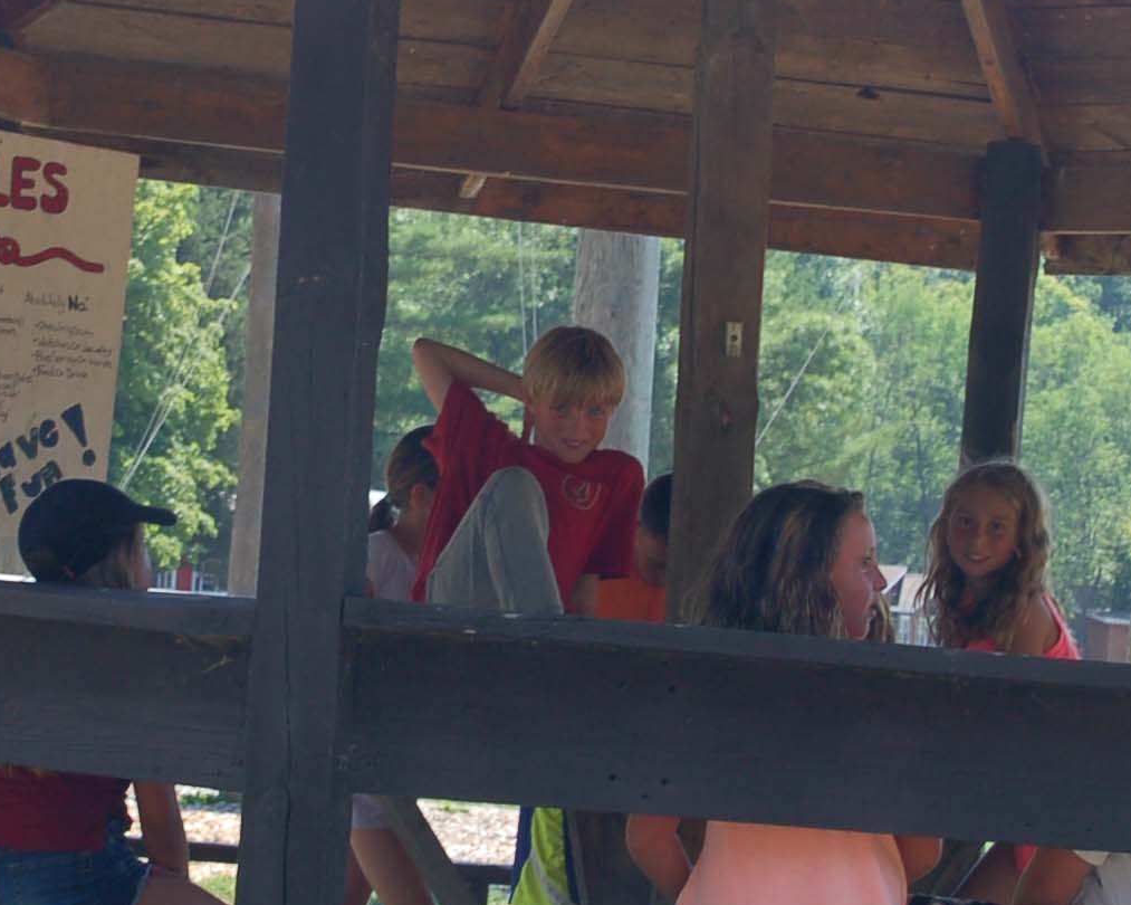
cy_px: 340
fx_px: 4752
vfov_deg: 10.9
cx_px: 344
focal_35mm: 142
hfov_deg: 13.5
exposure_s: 1/200
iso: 200
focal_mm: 34
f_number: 7.1
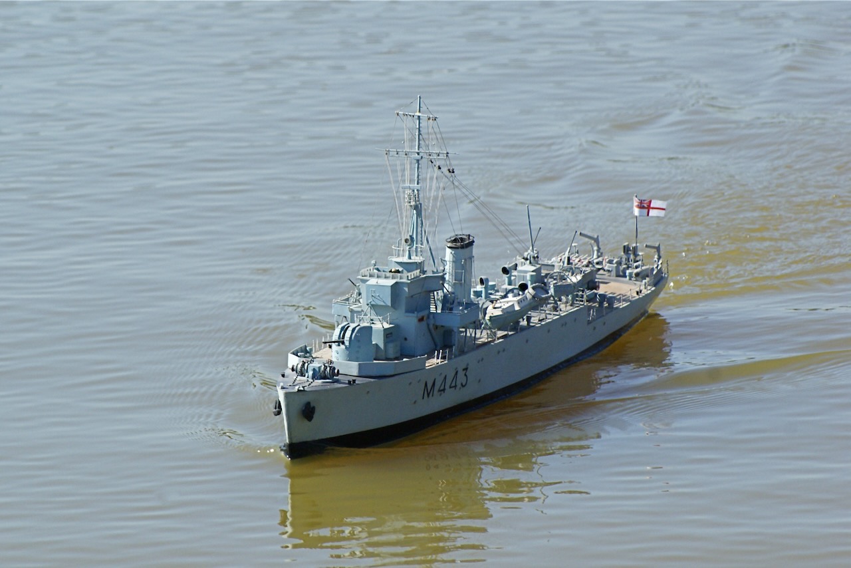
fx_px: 6384
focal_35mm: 270
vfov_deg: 5.1
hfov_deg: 7.6
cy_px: 284
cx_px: 426
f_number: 11
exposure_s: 1/500
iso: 400
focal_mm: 180
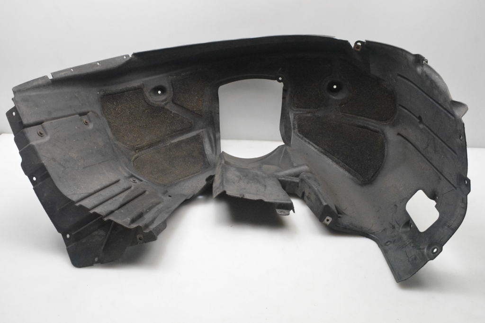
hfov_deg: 57.2
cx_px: 242
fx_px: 444
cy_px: 162
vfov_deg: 39.9
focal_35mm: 33
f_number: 10
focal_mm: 22
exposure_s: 1/400
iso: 6400
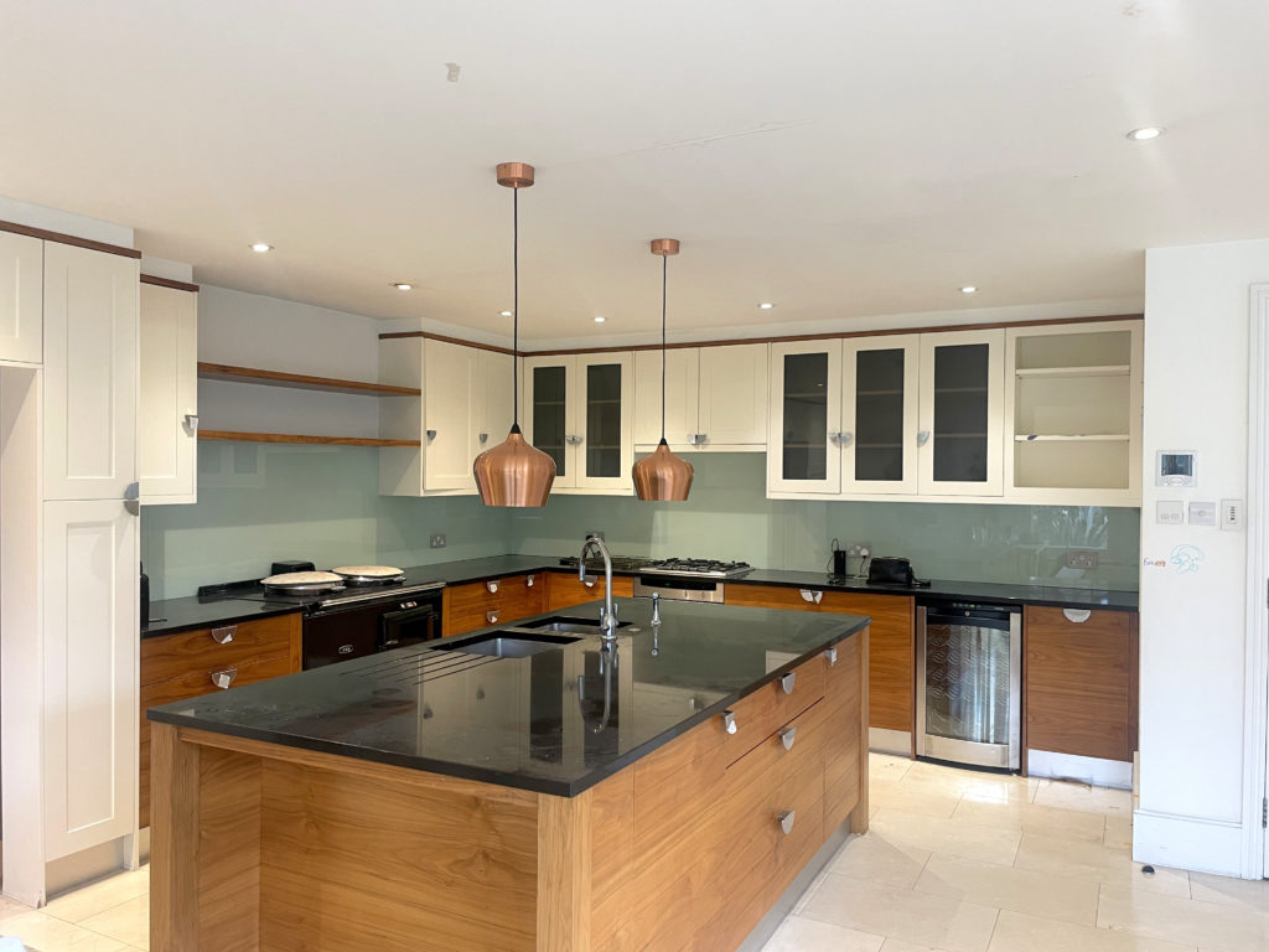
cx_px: 634
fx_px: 953
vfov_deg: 53.1
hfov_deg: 67.3
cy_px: 476
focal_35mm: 26
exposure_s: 1/50
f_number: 1.6
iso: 125
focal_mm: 4.2
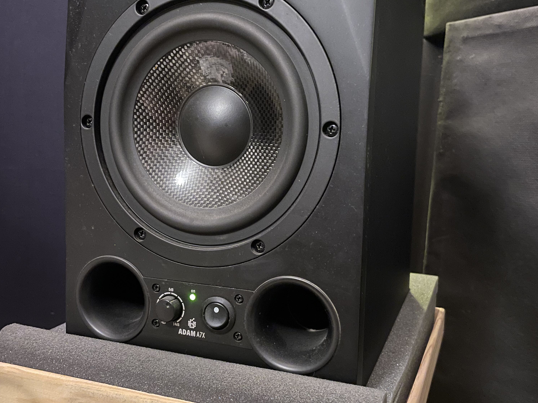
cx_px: 270
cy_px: 197
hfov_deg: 52.6
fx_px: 544
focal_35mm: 35
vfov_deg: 40.7
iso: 500
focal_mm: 4.2
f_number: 1.6
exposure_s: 1/11
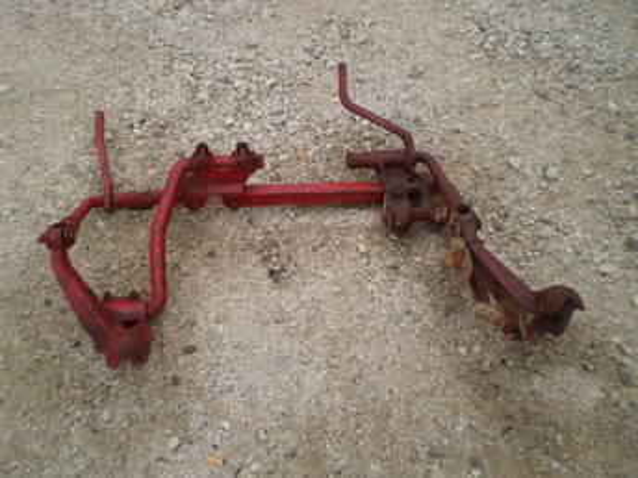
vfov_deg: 39.7
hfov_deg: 51.4
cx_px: 319
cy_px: 239
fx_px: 664
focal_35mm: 36
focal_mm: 6.3
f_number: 3.1
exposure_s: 1/320
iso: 64
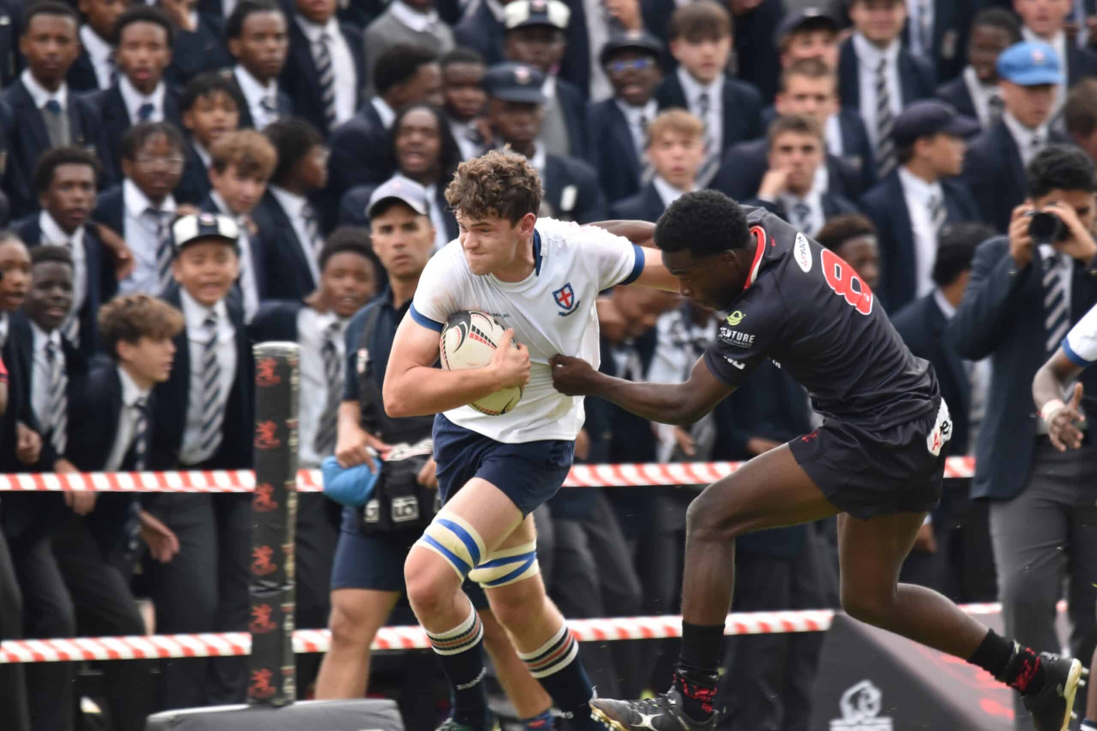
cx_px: 548
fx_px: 27425
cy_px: 366
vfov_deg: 1.5
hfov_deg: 2.3
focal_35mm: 900
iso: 800
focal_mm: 600
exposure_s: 1/500
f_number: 6.3
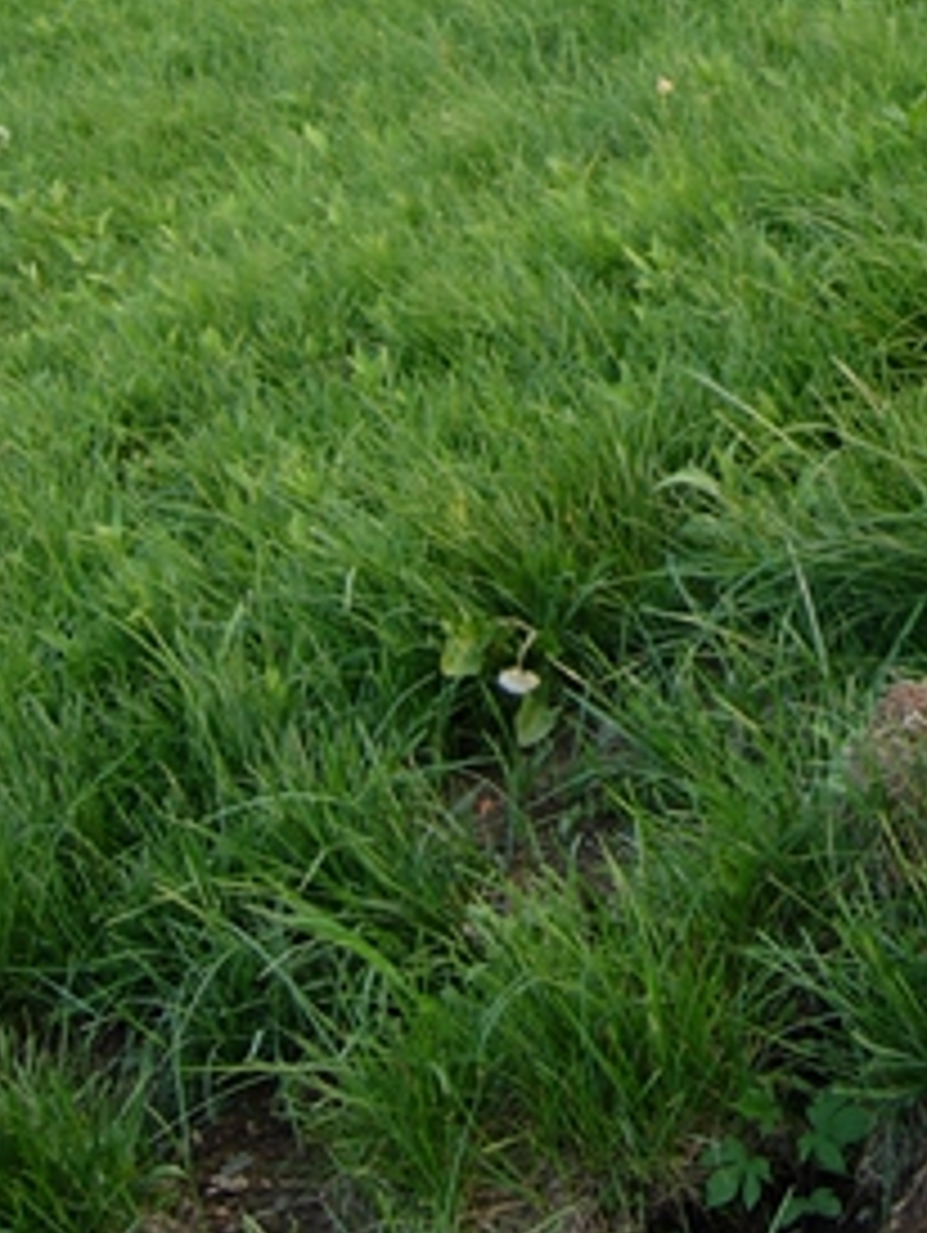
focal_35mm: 105
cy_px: -216
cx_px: 1305
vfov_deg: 17.9
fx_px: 3743
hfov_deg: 13.5
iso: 50
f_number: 2.7
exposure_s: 1/45.2
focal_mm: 7.5
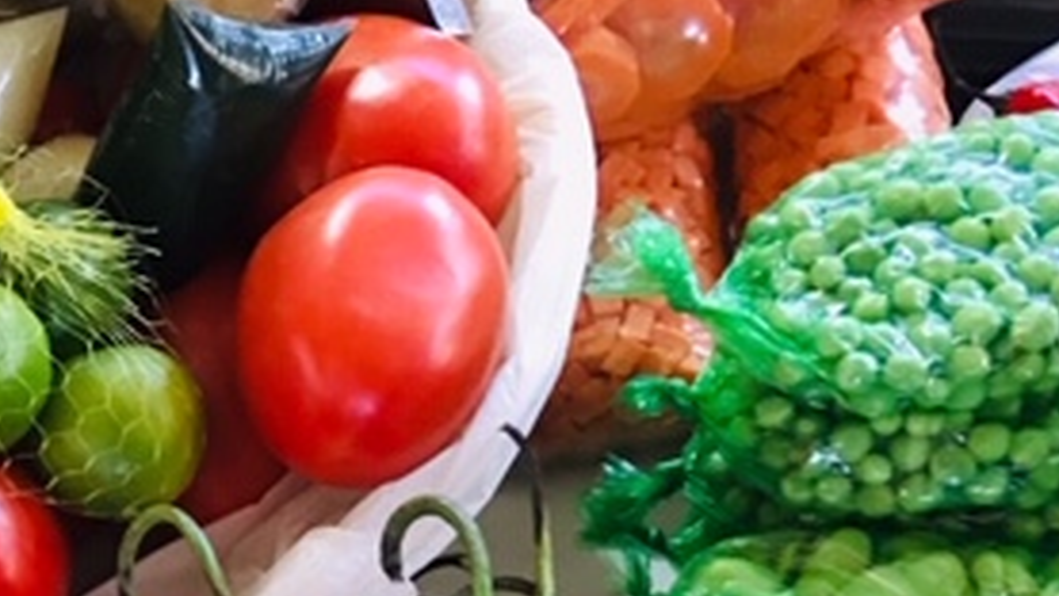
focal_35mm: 73
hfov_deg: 26.9
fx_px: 2050
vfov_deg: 15.7
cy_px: 783
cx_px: -69
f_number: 2.2
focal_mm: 4.15
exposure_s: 1/4
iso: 80
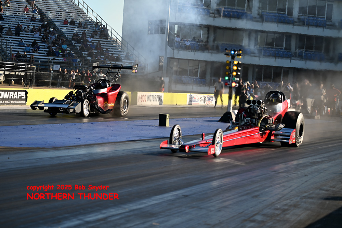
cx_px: 171
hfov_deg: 20.4
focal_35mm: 100
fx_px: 950
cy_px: 114
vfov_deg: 13.7
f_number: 4.5
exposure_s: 1/2000
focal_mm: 100
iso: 400
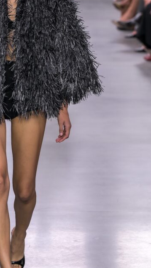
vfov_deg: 10.7
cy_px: 117
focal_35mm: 202
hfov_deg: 6.0
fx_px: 1439
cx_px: 11
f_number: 4.5
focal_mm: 120
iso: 800
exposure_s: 1/800
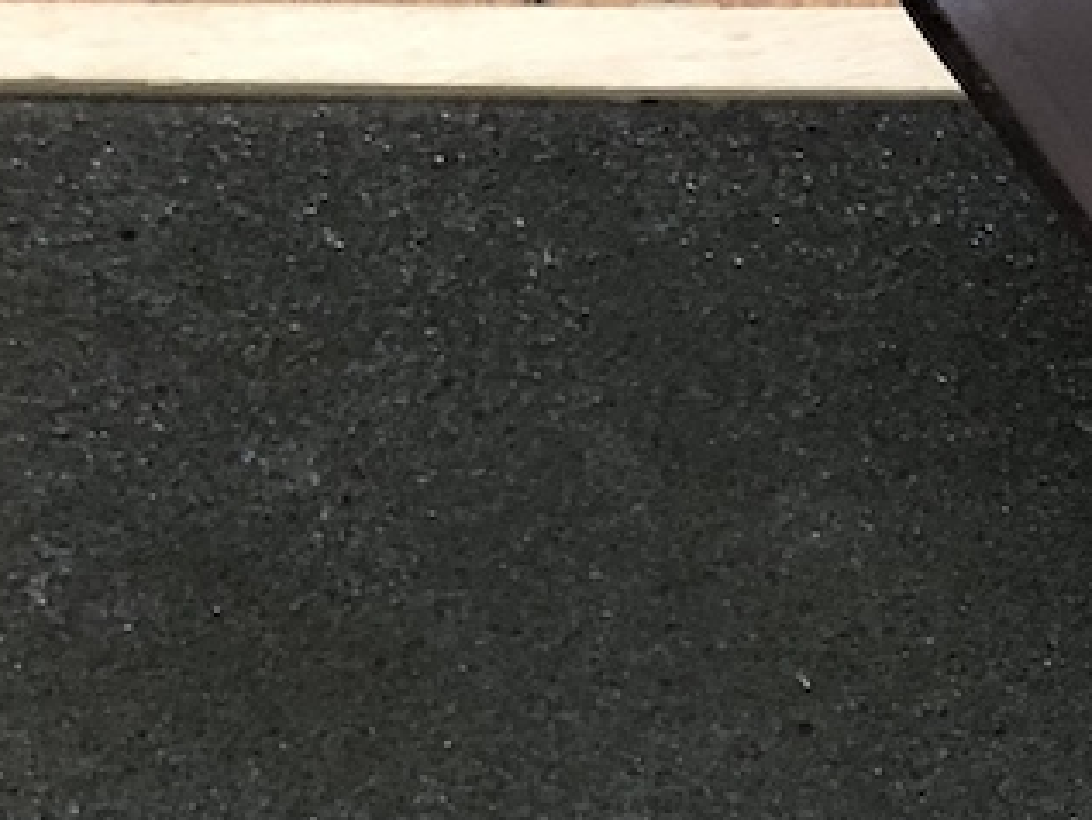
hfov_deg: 13.2
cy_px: 1290
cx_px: 2293
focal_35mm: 125
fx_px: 3945
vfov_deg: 11.3
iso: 80
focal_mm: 3.99
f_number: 1.8
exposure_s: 1/15
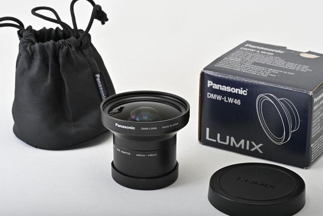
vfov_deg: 13.0
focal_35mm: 105
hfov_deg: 19.5
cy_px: 108
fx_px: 942
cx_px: 162
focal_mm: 105
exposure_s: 1/200
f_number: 16
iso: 100
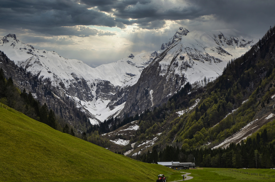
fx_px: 480
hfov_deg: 32.0
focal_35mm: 63
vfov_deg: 21.5
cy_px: 91
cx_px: 138
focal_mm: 42
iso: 100
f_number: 9
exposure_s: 1/320
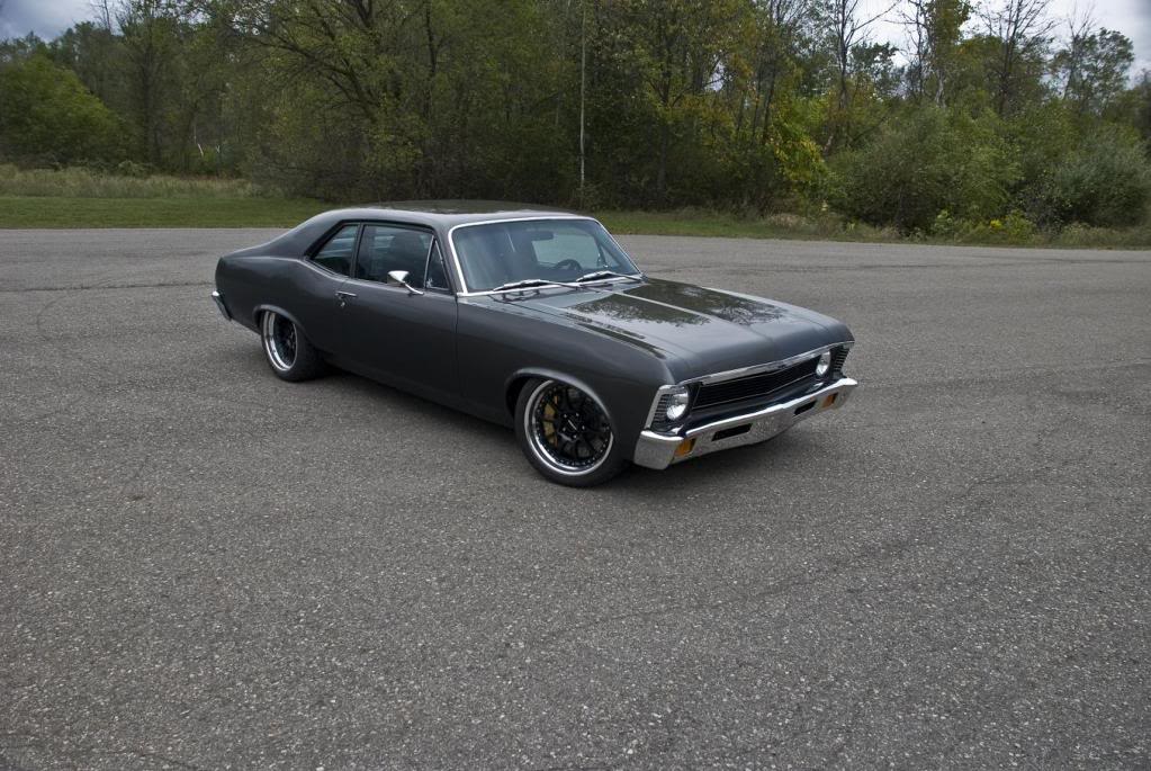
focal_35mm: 30
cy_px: 386
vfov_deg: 43.7
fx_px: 960
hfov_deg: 61.9
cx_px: 576
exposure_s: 1/100
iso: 200
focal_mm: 20
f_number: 5
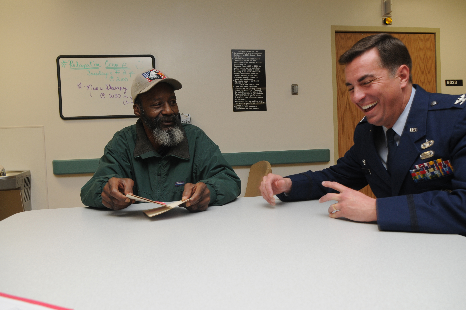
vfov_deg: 43.5
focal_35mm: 30
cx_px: 233
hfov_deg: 62.0
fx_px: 388
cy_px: 155
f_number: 5.6
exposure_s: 1/60
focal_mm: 20
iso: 320
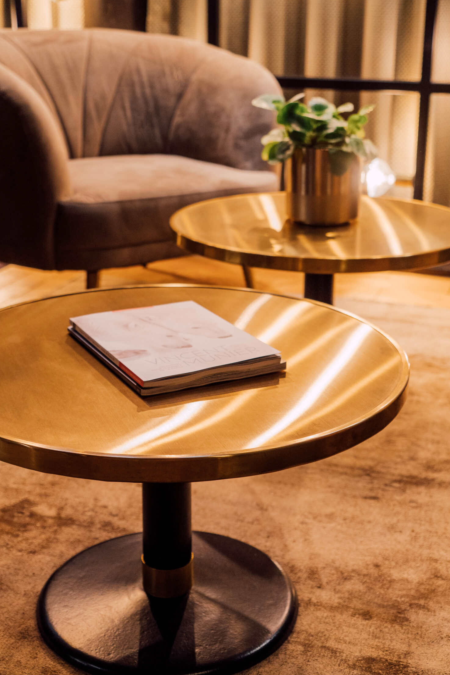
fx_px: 974
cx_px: 236
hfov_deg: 26.0
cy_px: 303
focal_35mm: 52
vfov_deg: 38.1
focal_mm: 45
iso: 1250
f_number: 4
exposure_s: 1/80
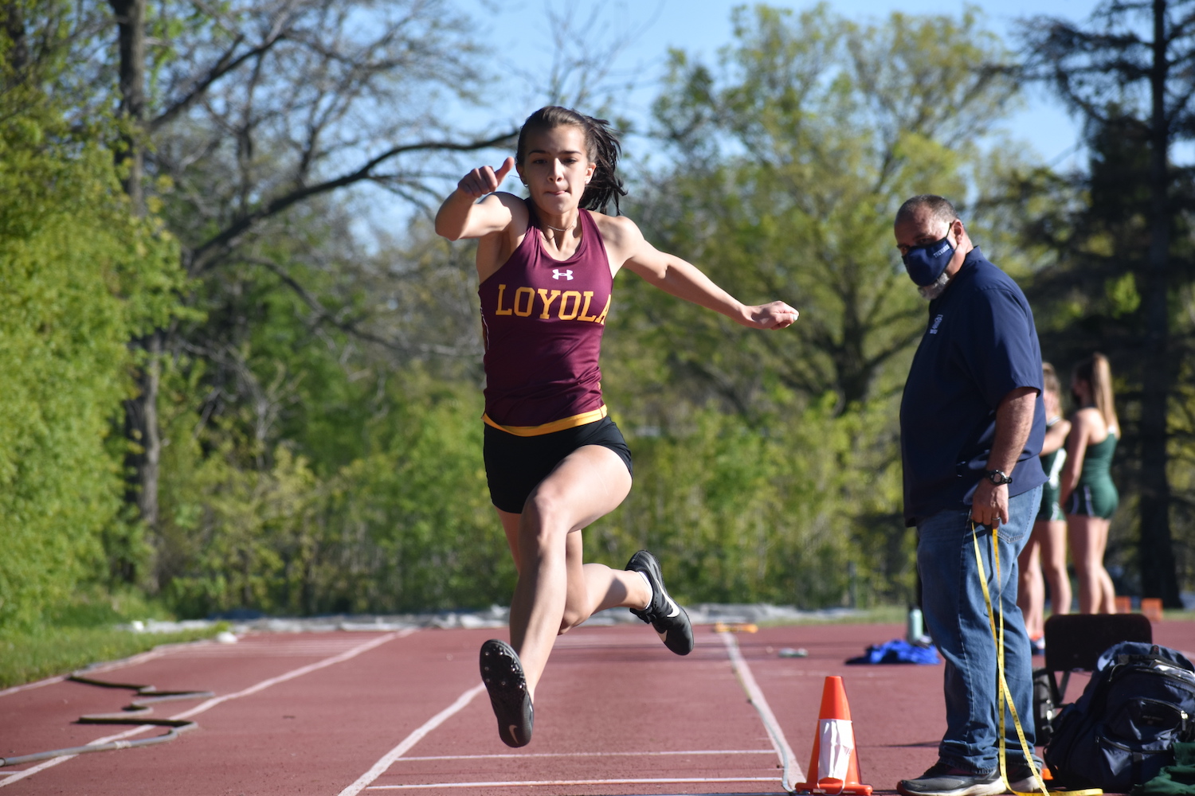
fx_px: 6970
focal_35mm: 210
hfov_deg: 9.8
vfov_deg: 6.5
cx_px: 598
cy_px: 398
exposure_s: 1/2000
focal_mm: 140
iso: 400
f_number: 5.6
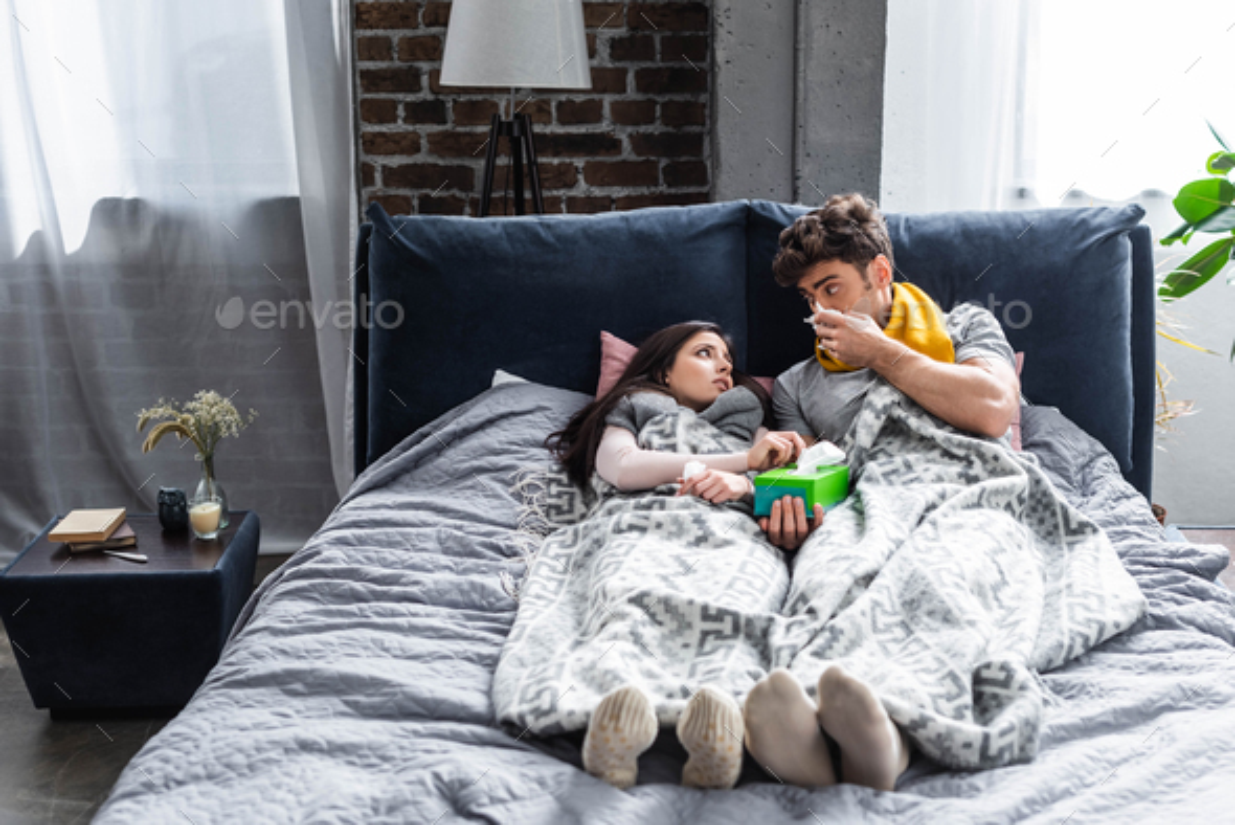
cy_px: 412
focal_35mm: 50
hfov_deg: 39.6
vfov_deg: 27.0
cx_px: 618
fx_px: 1716
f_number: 3.5
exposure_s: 1/200
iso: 100
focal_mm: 50
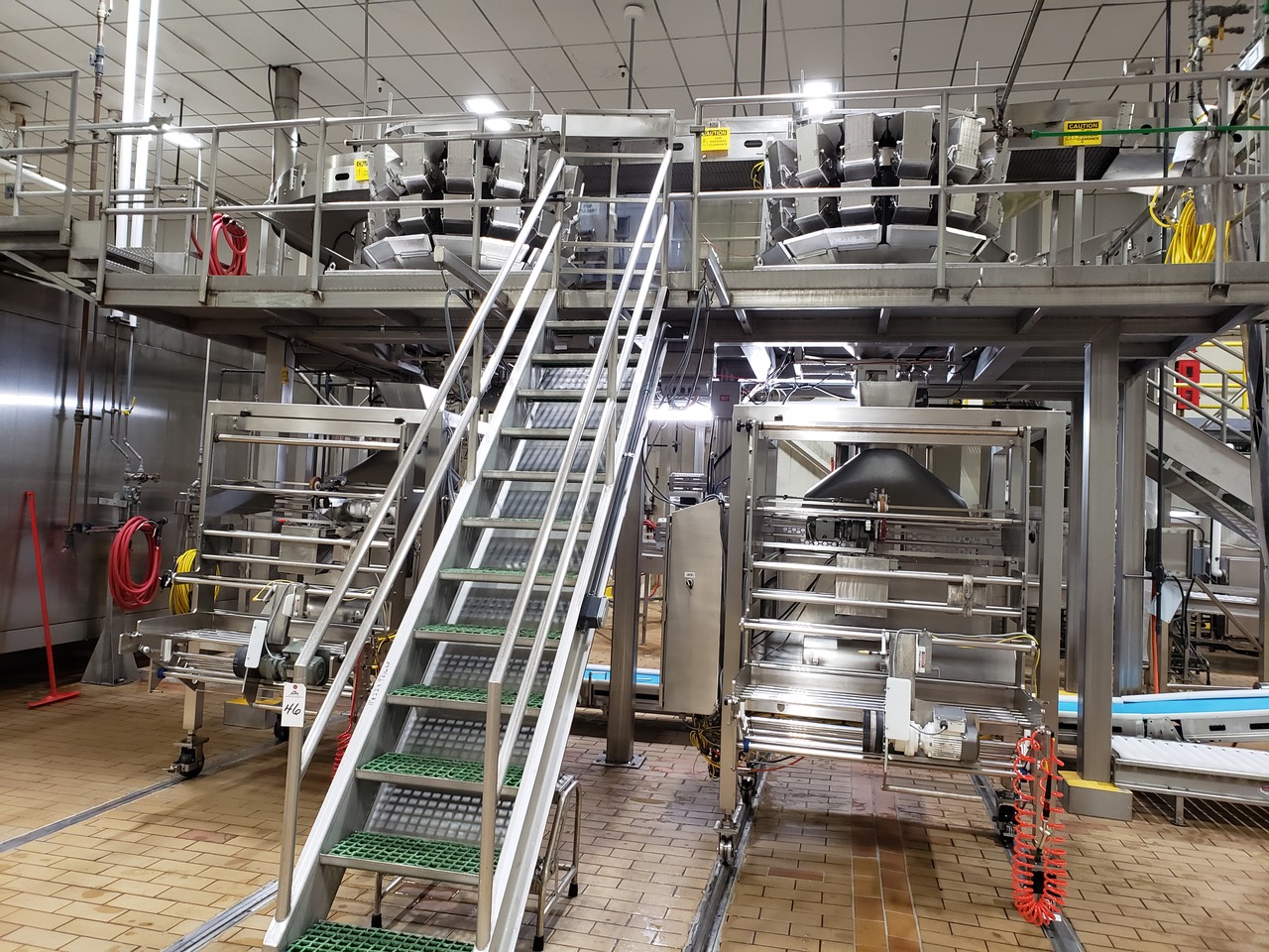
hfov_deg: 67.3
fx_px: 953
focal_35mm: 26
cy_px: 476
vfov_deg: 53.1
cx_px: 634
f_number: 2.4
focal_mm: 4.3
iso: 320
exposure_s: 1/40
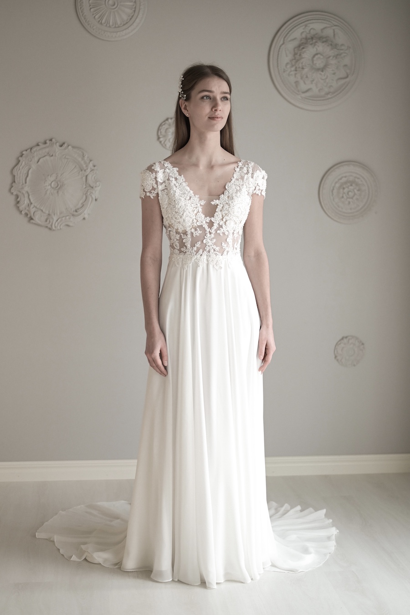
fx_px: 854
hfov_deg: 27.0
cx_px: 205
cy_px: 308
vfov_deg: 39.6
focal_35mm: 50
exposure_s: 1/640
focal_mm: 50
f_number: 2.2
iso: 800
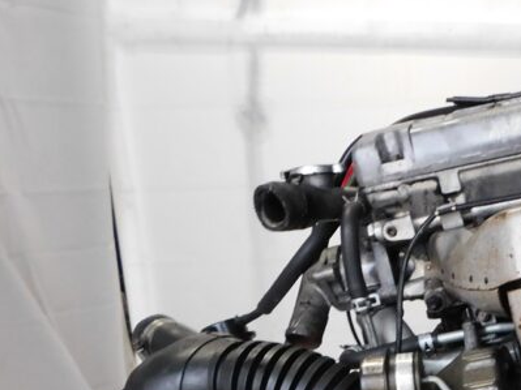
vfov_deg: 23.6
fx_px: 888
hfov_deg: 28.5
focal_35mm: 59
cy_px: 404
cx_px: 624
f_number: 3
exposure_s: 1/10
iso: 400
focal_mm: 4
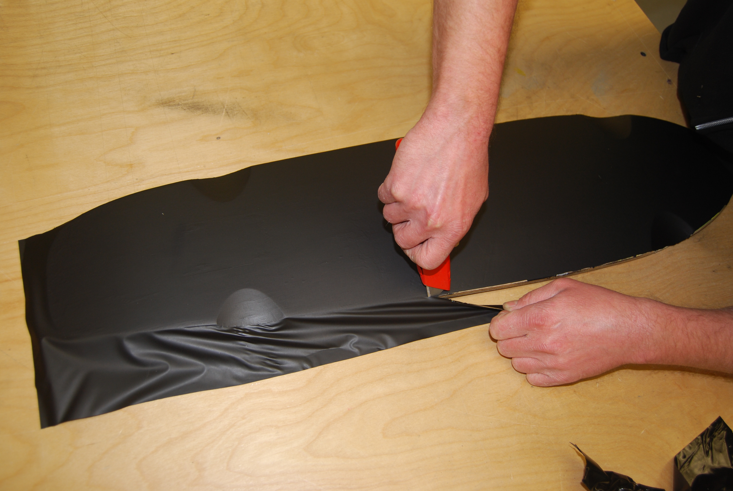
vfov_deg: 43.7
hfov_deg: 61.9
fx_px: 612
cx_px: 366
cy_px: 246
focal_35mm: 30
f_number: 3.8
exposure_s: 1/60
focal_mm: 20
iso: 200
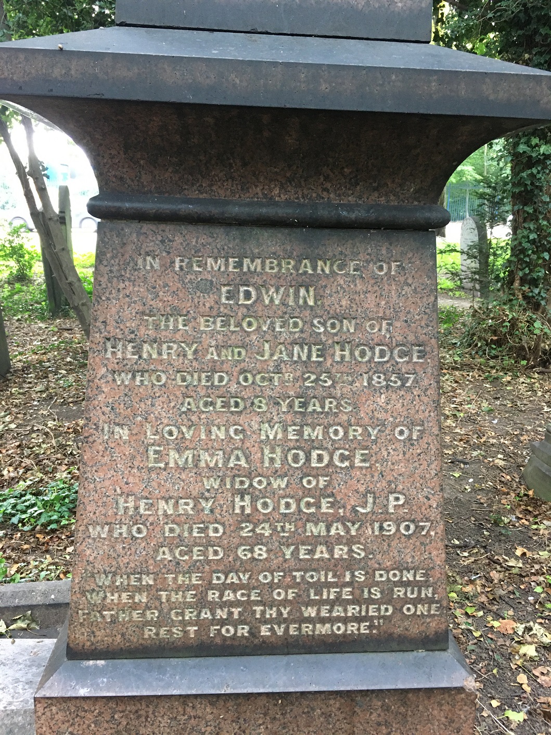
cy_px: 368
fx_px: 615
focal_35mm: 29
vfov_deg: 61.7
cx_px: 276
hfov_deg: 48.2
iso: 200
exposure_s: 1/25
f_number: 2.2
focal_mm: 4.15
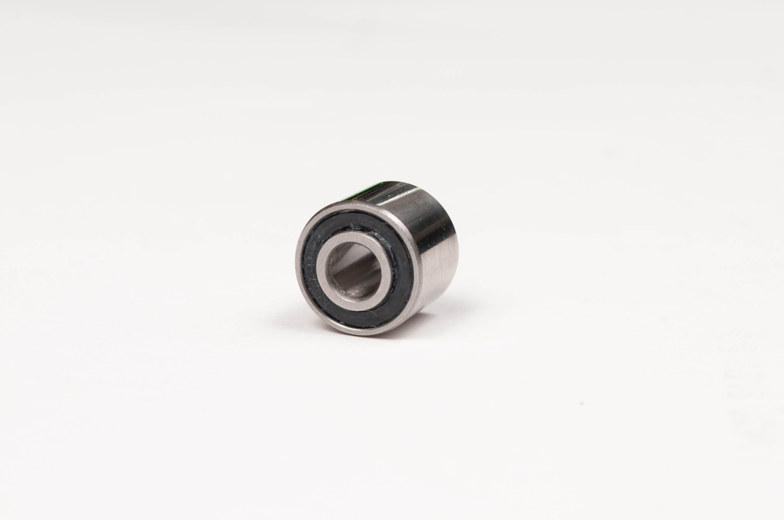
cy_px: 260
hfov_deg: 24.6
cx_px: 392
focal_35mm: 82
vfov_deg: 16.5
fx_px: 1794
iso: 200
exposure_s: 1/60
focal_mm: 55
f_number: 13
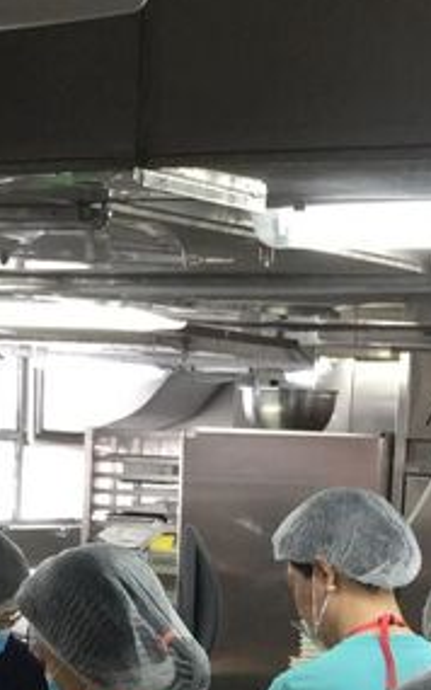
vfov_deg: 18.4
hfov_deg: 12.1
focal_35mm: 108
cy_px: 813
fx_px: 2031
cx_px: 182
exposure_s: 1/33
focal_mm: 4.15
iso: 80
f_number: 2.2
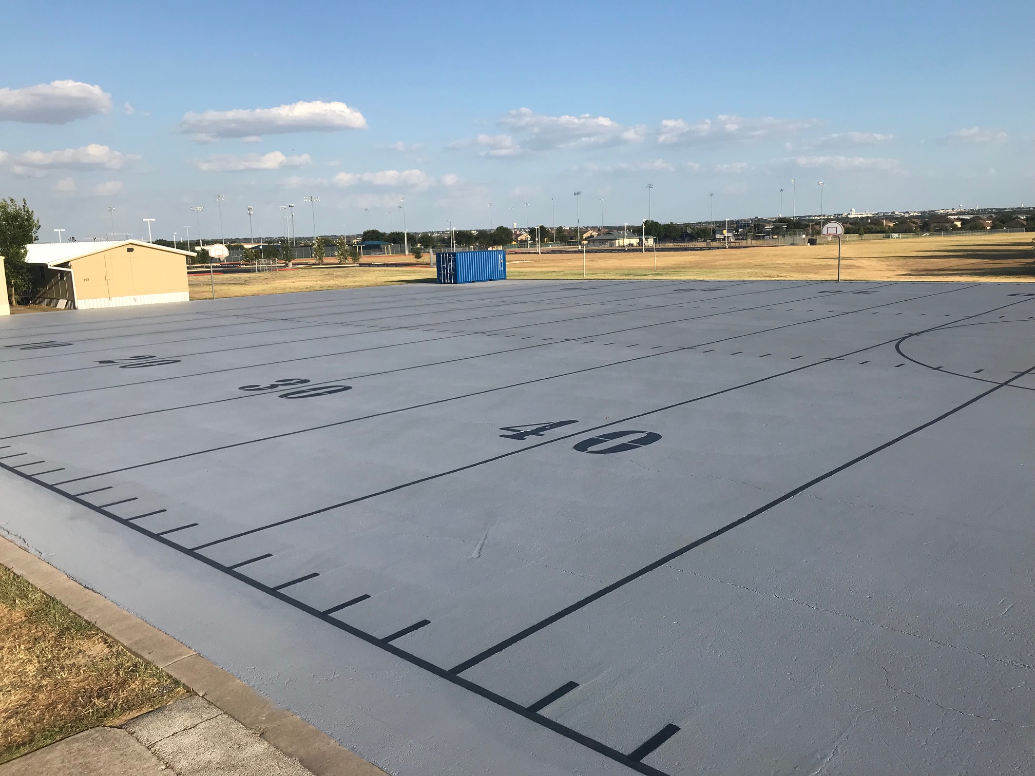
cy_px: 388
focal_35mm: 28
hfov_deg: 63.4
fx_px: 837
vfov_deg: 49.7
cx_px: 518
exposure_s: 1/2457
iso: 20
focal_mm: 3.99
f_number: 1.8
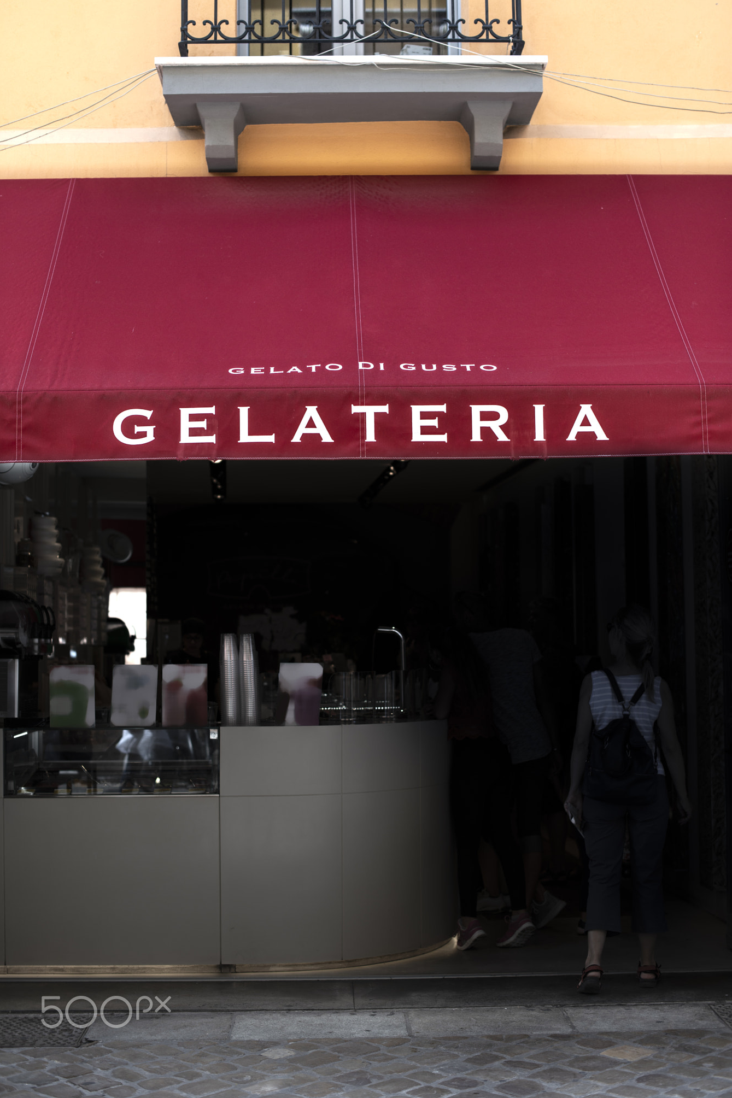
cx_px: 371
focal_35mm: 51
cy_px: 544
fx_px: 1556
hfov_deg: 26.5
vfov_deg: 38.9
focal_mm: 50
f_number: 2
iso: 100
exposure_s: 1/800
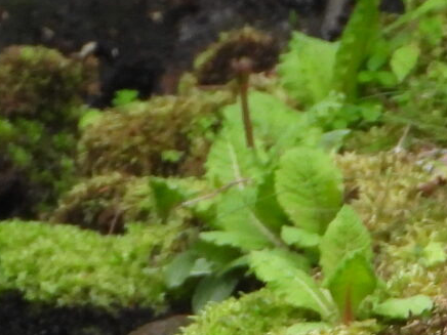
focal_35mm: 3052
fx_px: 39411
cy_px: 603
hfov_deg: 0.6
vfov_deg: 0.5
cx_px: 403
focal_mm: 117
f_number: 5
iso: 360
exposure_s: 1/250
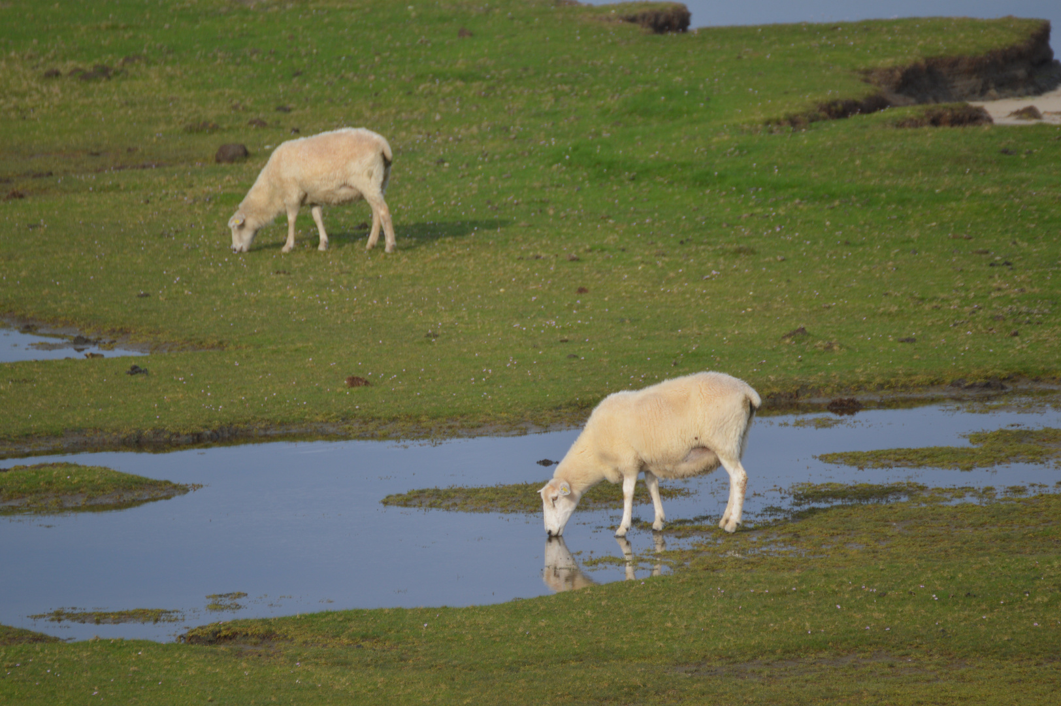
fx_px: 13251
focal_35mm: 450
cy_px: 353
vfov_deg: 3.1
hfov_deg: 4.6
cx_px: 530
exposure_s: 1/500
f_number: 5.6
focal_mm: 300
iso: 140
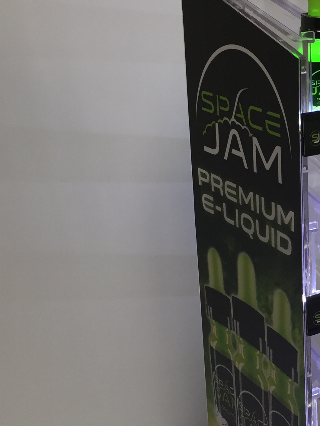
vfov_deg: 29.0
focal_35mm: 67
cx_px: 331
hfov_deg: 21.1
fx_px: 826
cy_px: 211
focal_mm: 4.15
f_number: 2.2
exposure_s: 1/40
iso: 32
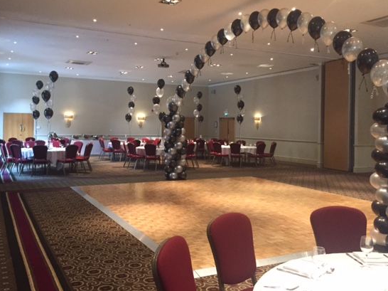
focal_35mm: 34
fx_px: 381
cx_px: 183
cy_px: 122
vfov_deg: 41.6
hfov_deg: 53.9
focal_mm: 4.15
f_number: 2.2
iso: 250
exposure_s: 1/30
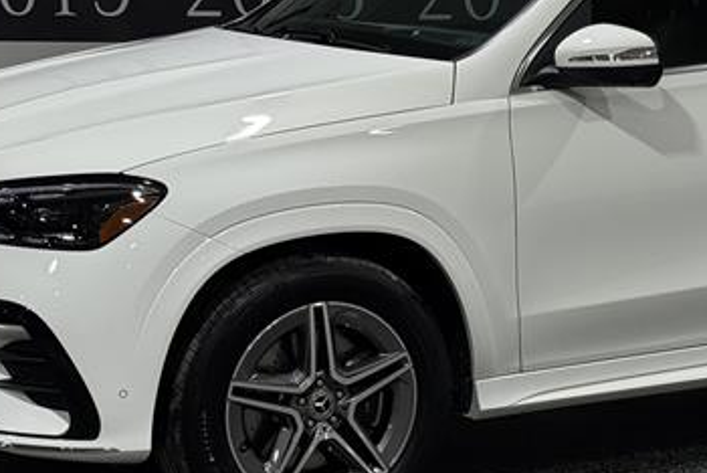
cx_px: 586
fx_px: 2241
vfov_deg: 12.0
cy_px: 245
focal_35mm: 114
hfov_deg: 17.7
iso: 50
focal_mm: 6.8
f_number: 1.8
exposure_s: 1/135
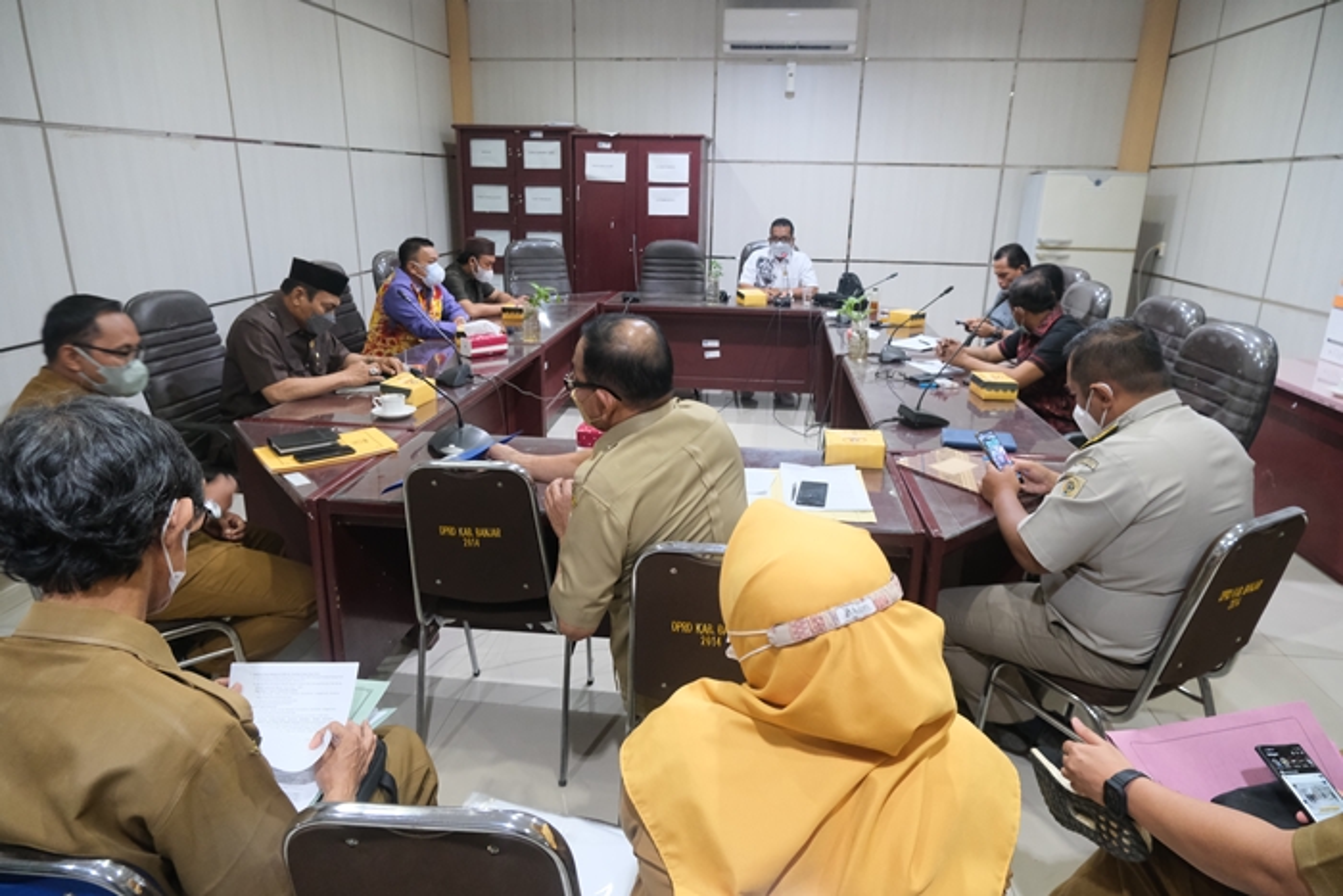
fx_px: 858
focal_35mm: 23
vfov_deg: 55.1
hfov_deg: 76.1
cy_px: 448
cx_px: 672
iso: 3200
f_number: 3.5
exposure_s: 1/52
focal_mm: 15
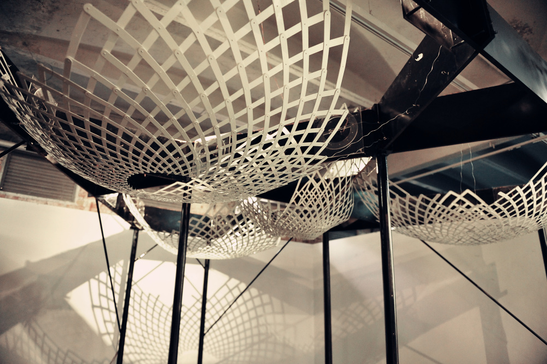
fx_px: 364
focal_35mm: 24
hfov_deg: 73.8
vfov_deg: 53.1
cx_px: 274
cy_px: 182
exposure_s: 1/50
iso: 3200
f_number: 2.8
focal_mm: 24
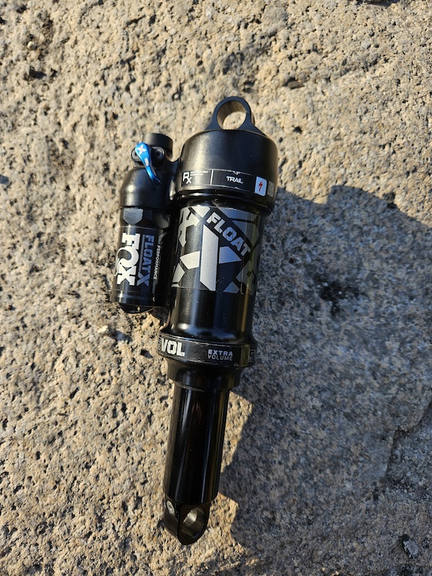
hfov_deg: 58.9
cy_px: 288
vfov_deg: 73.9
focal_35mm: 23
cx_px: 216
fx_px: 383
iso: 25
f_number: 1.8
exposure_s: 1/398
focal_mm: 5.4
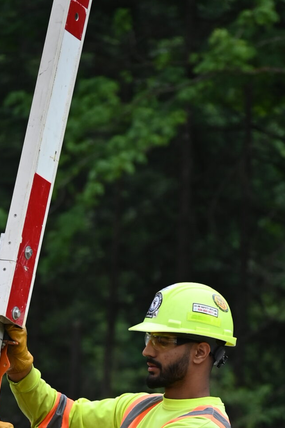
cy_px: 519
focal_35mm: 560
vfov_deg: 3.7
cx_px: 126
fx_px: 6649
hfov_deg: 2.5
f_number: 5.3
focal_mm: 140
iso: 320
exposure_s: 1/500
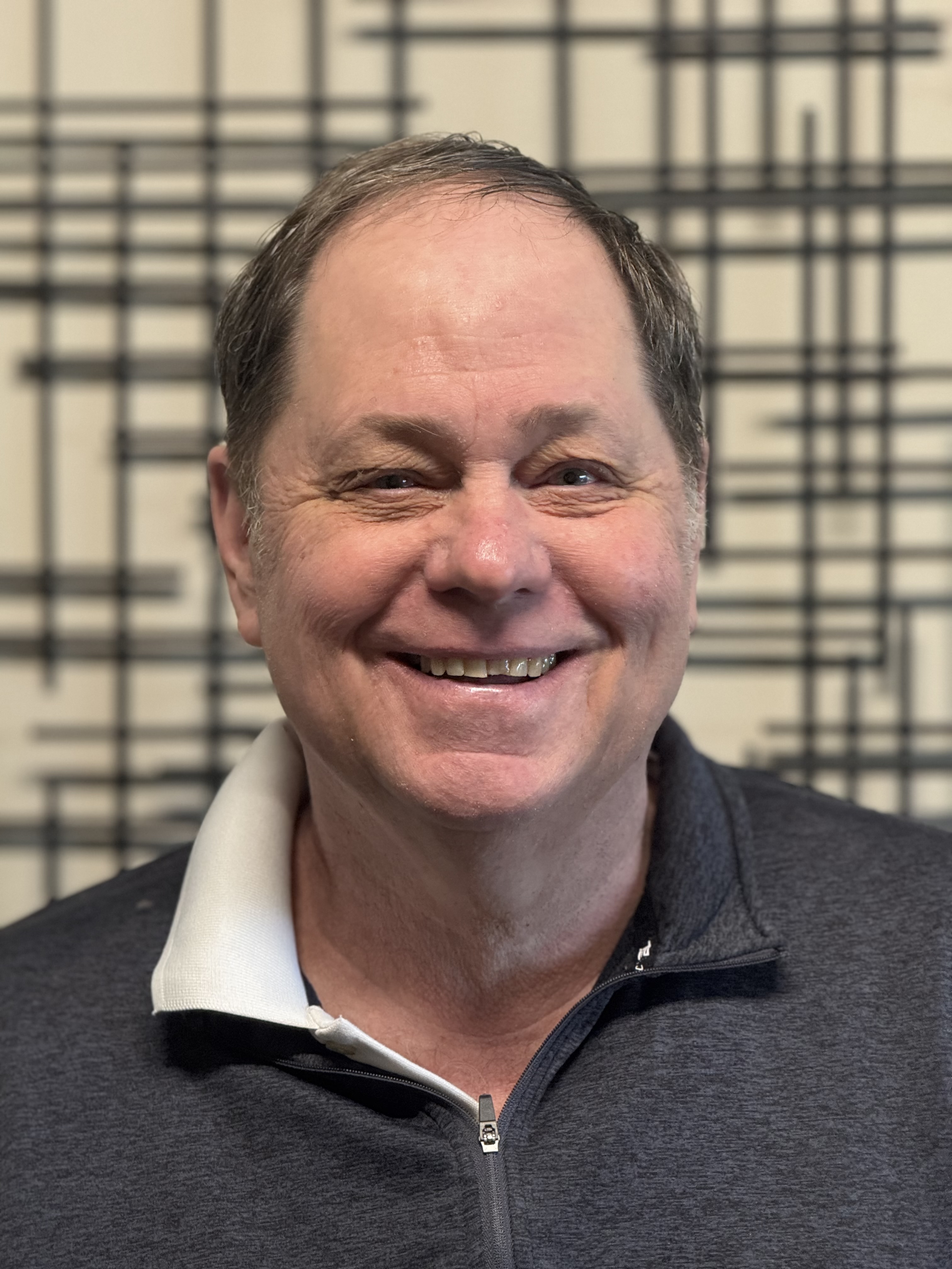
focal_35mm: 120
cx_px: 476
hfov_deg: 12.3
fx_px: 4400
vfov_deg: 16.4
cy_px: 634
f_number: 2.8
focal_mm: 15.66
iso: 320
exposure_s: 1/60
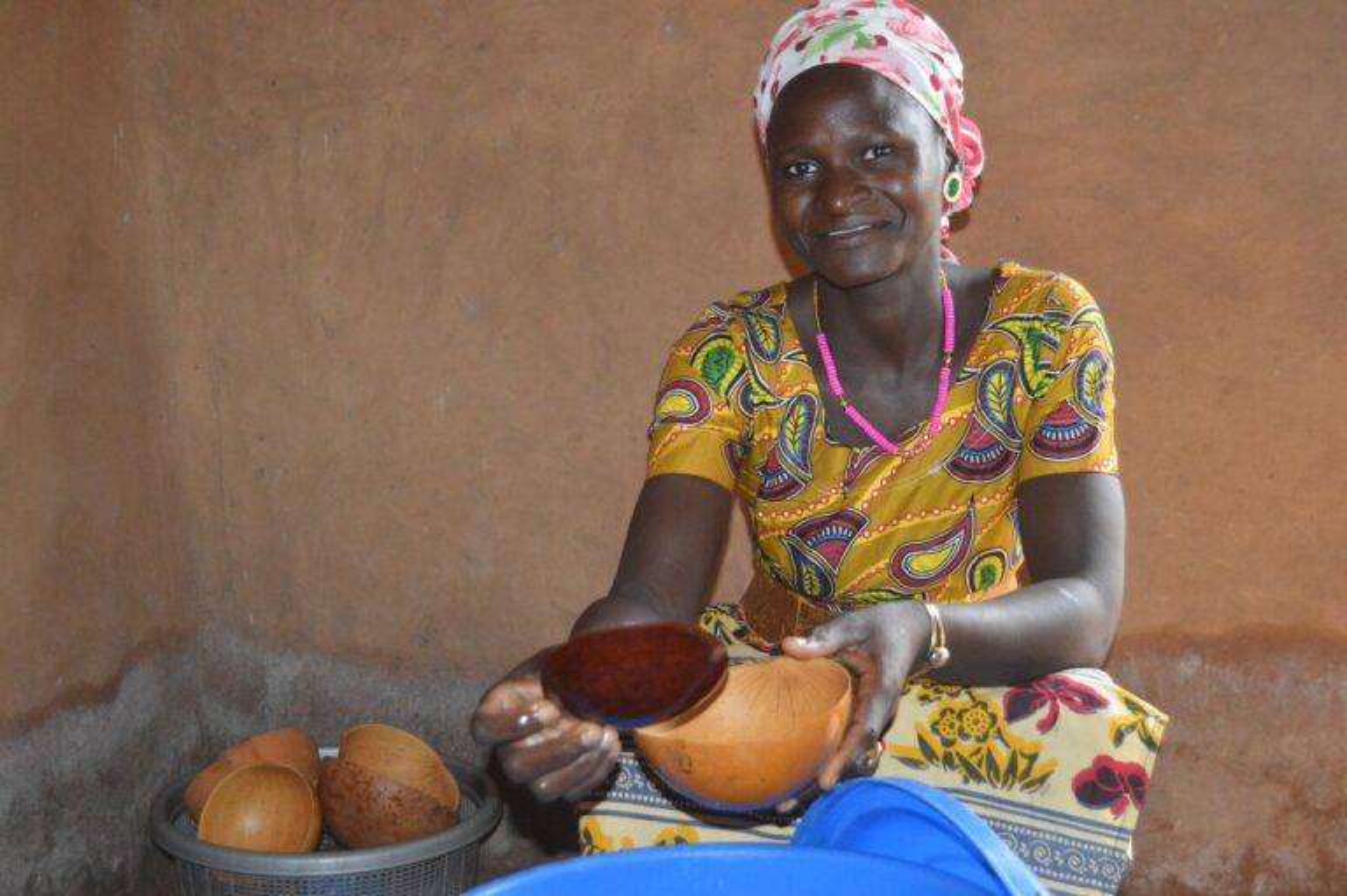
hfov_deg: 42.3
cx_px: 674
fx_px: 1739
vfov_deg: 28.9
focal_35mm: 46
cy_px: 448
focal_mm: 31
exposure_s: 1/60
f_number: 4.2
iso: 3200
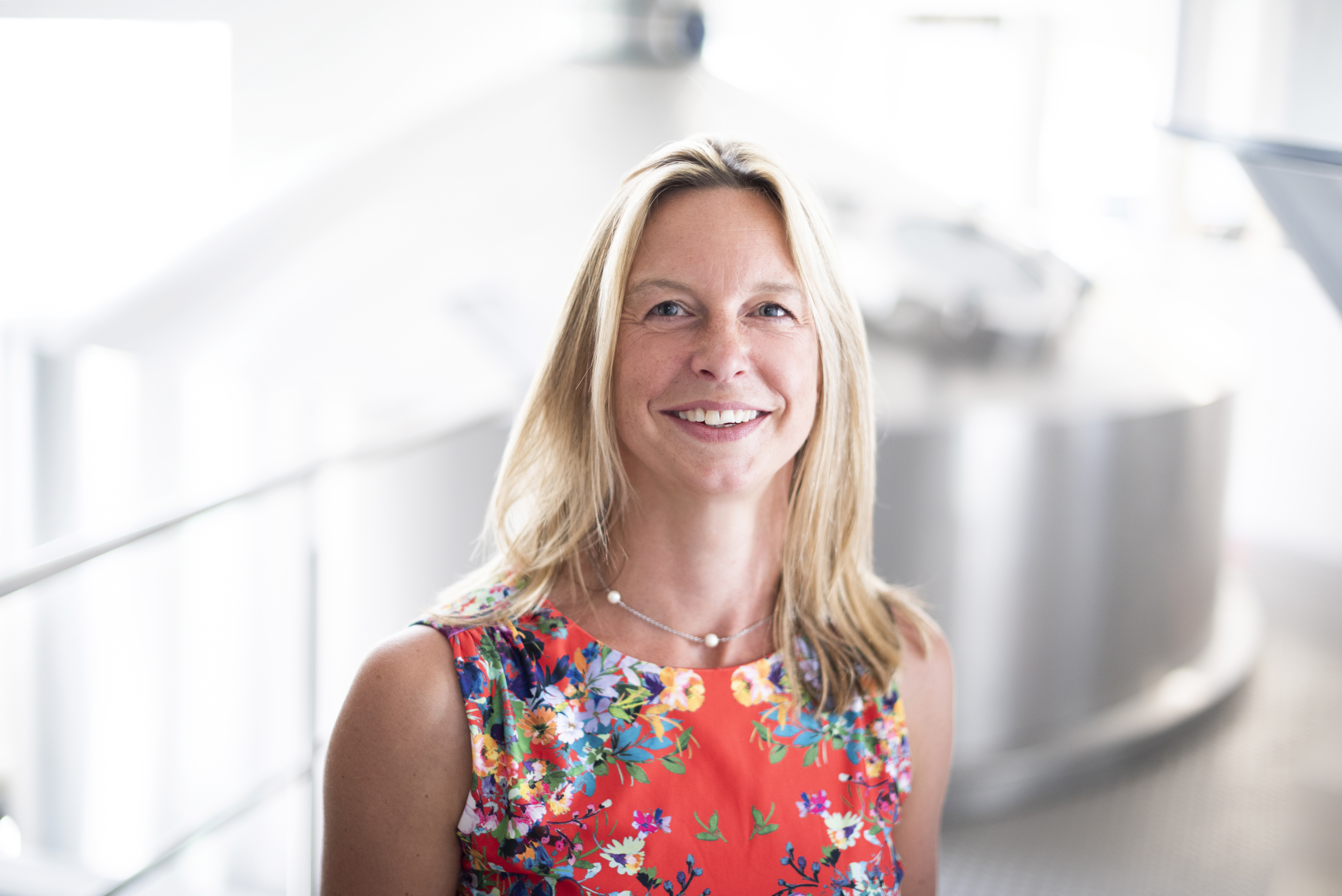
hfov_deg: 39.6
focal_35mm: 50
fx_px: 1864
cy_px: 448
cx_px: 671
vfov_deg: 27.0
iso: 400
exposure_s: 1/50
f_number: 1.8
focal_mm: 50
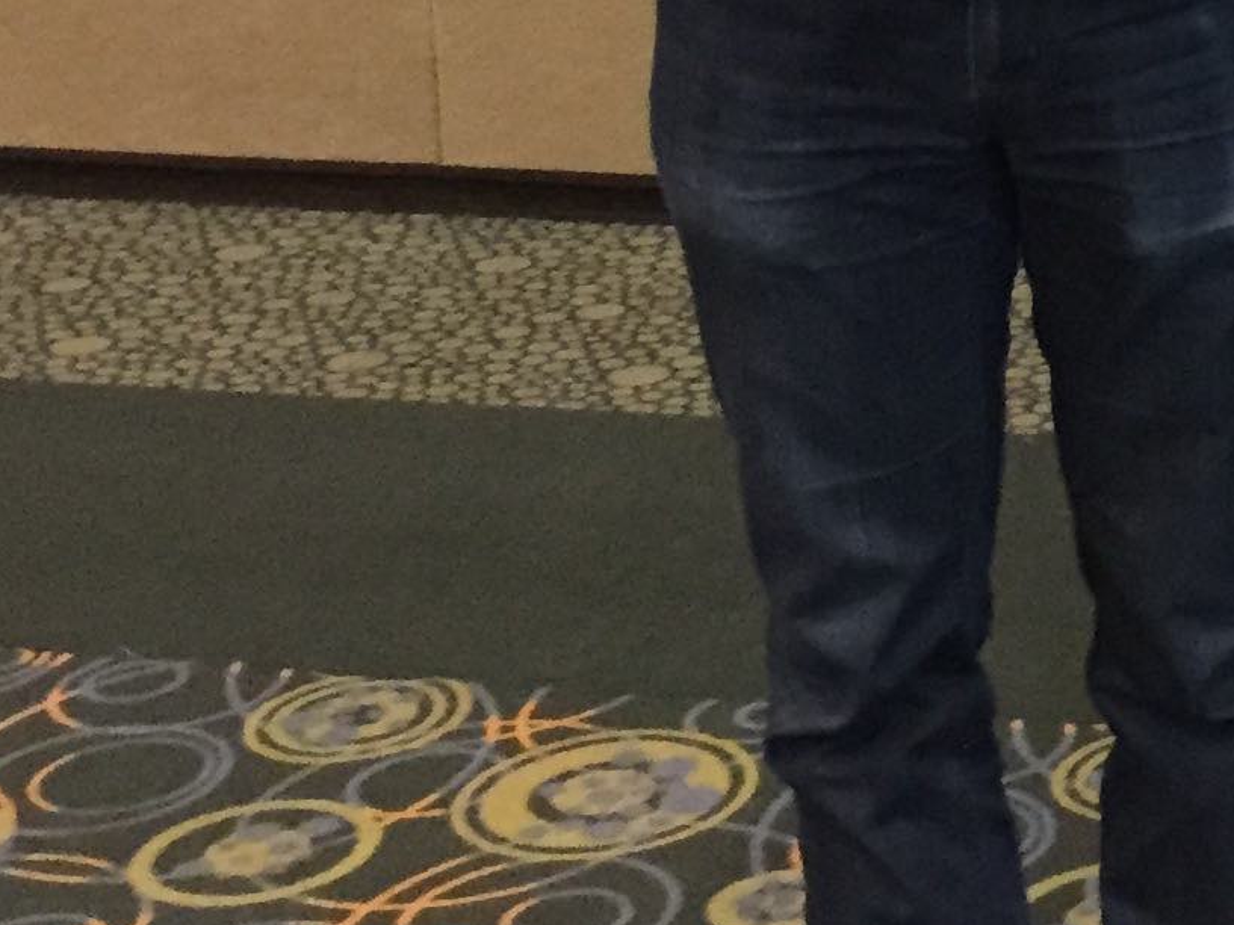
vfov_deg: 12.4
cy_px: -302
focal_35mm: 116
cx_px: 1946
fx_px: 4135
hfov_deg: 15.4
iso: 320
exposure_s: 1/15
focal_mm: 4.15
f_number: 2.2
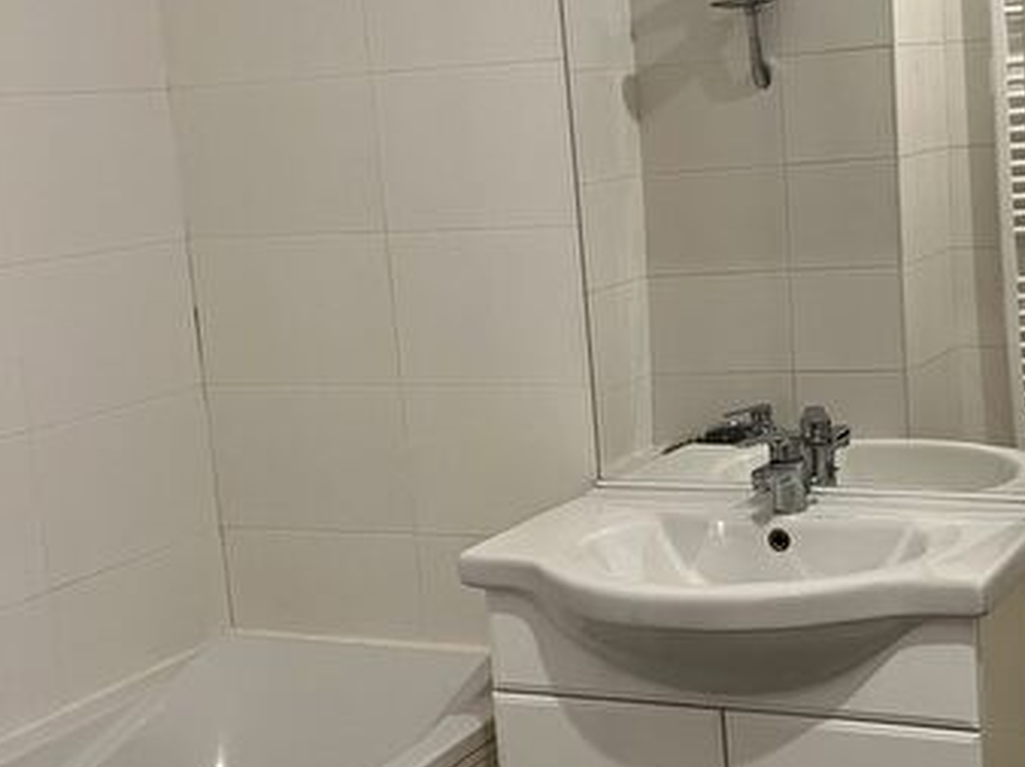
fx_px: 1716
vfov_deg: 25.2
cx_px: 770
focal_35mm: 58
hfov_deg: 32.6
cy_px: 396
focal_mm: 3.99
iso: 100
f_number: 1.8
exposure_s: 1/50
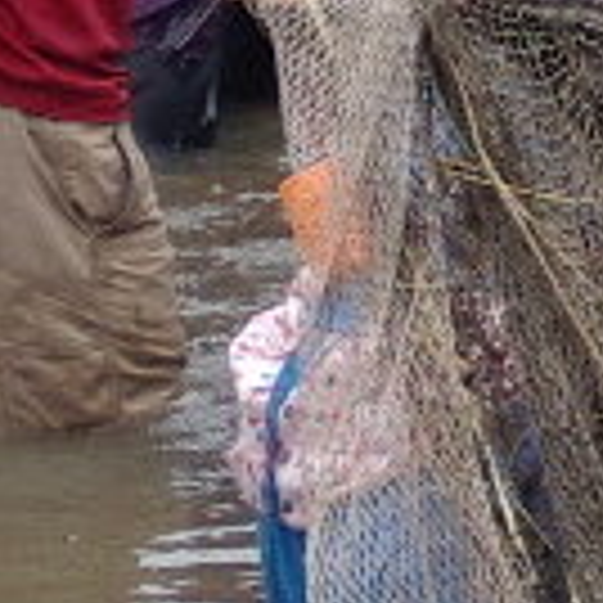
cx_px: 783
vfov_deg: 3.6
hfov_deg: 3.6
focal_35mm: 481
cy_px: 32
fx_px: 9480
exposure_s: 1/160
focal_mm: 17.4
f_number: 5
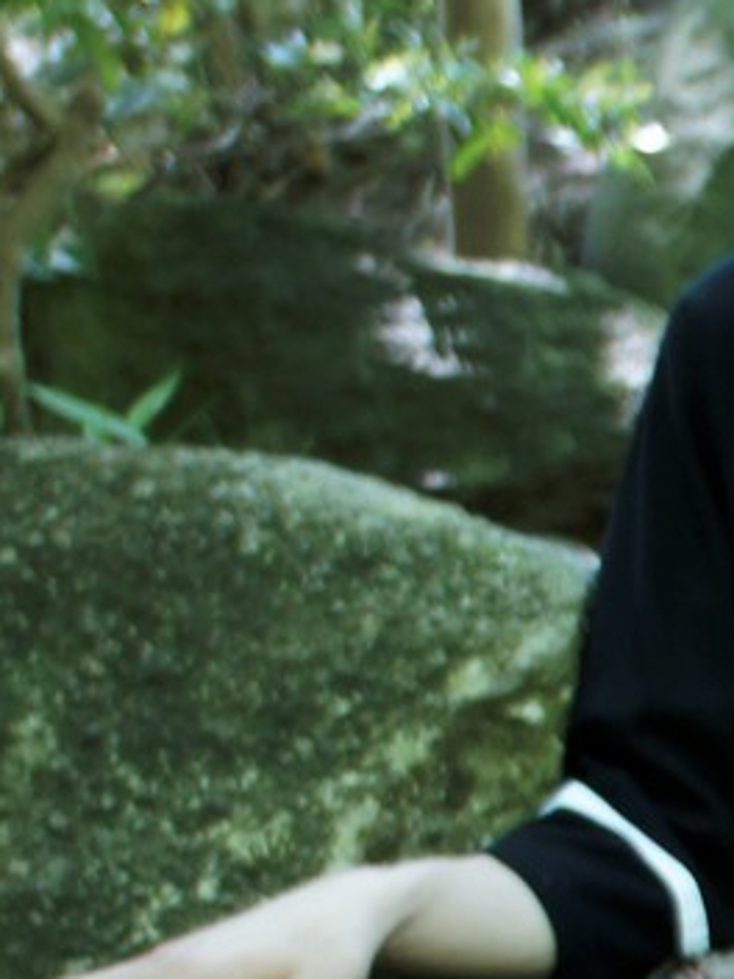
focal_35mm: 133
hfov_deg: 10.0
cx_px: 1657
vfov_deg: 14.1
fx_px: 3760
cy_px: 1342
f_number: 3.5
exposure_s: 1/30
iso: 250
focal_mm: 18
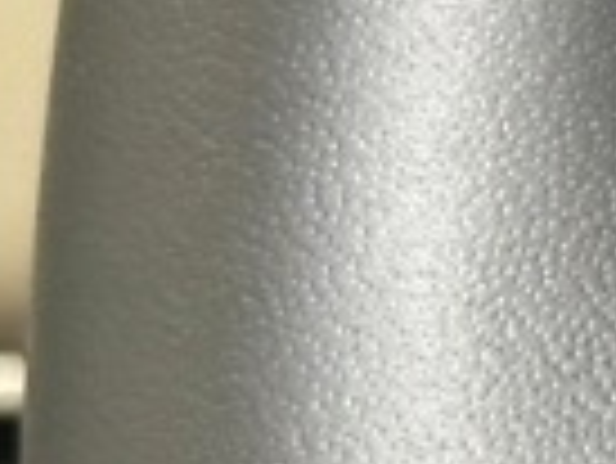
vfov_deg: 4.1
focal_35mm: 359
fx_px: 6394
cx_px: 1929
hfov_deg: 5.2
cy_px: 856
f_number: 1.78
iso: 400
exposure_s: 1/40
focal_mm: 6.86
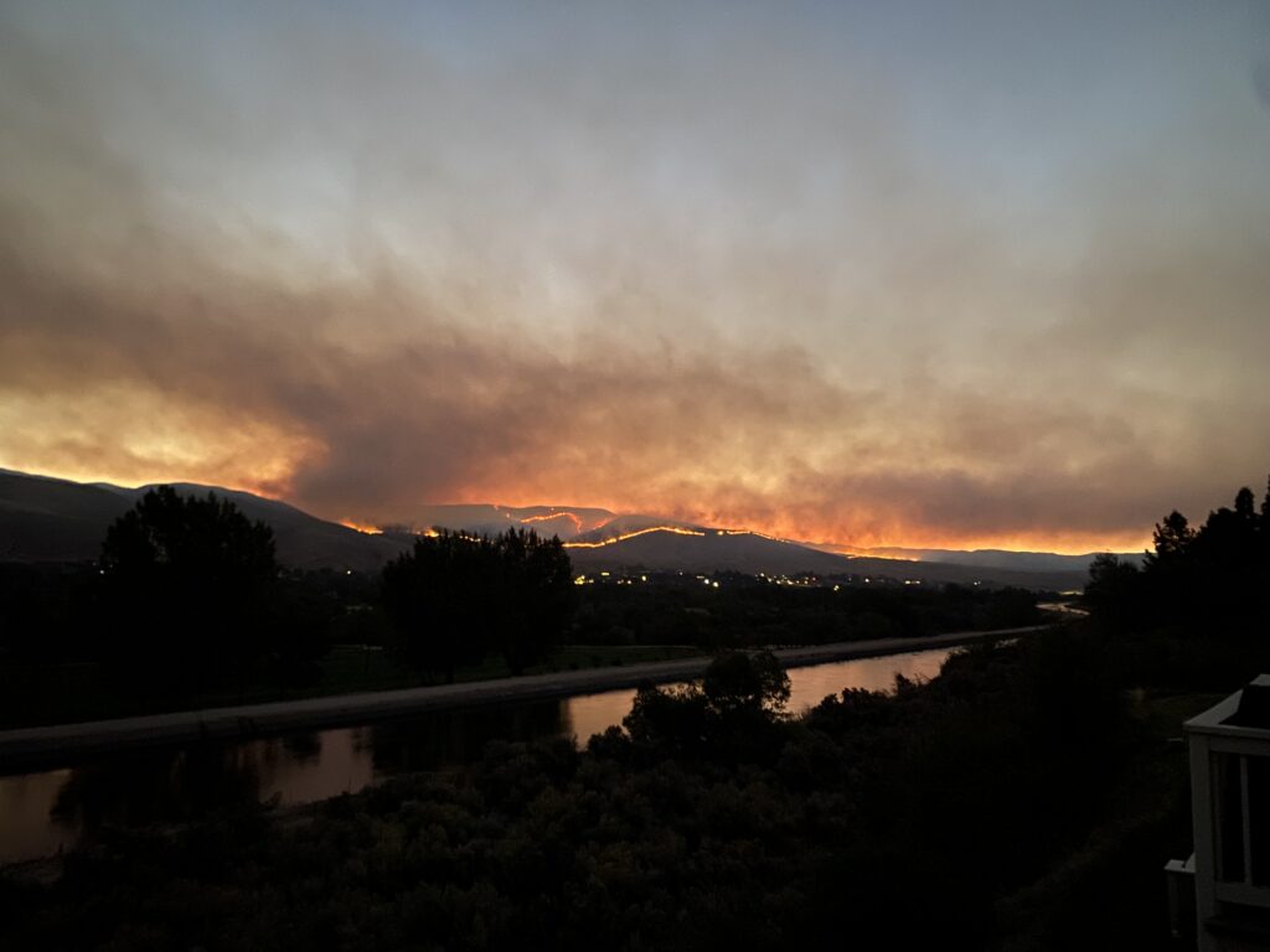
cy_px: 476
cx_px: 635
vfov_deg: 53.1
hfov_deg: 67.3
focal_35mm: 26
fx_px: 954
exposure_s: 1/8
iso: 640
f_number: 1.8
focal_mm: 4.25
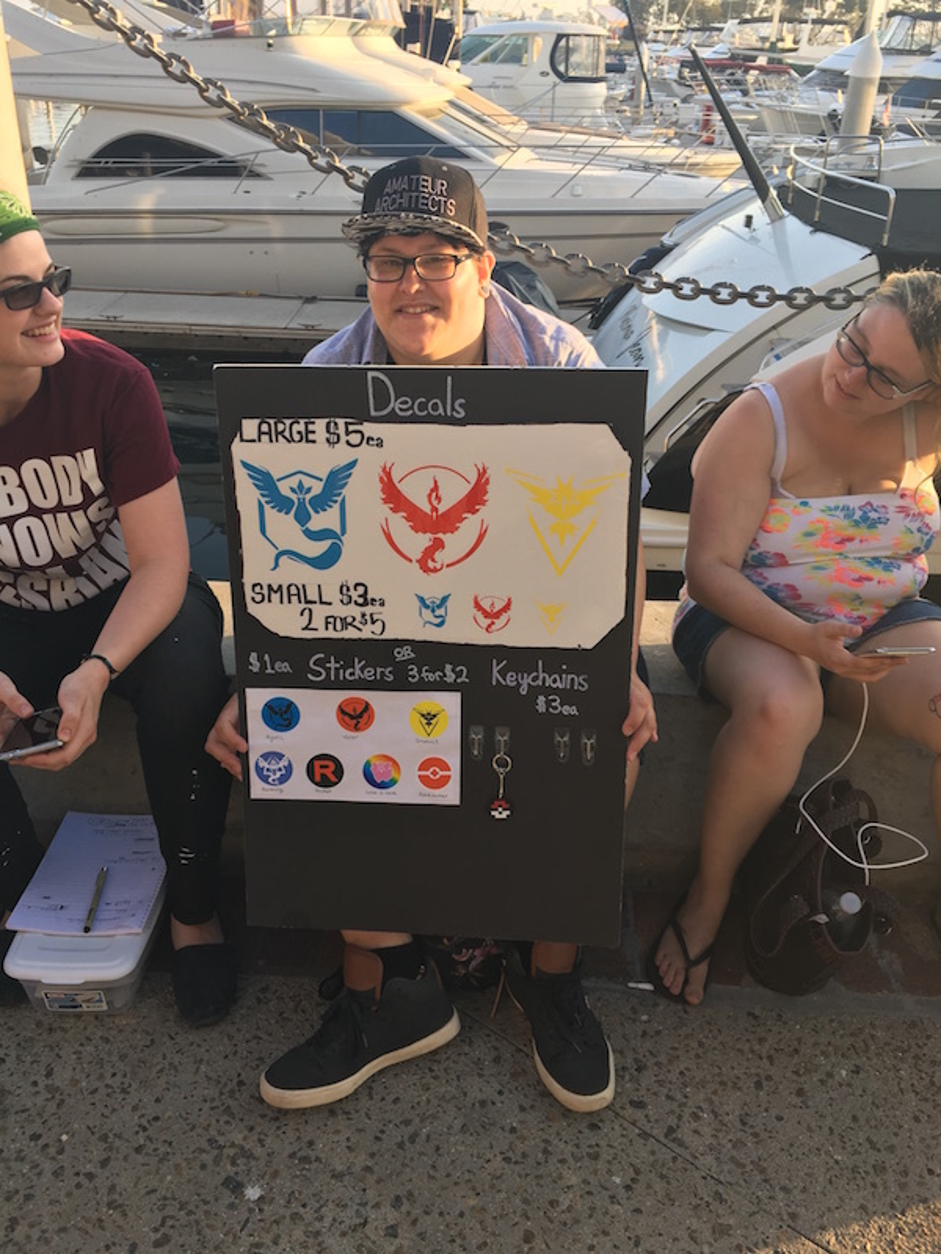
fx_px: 1051
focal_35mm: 29
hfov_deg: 48.2
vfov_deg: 61.7
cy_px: 627
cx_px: 470
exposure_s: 1/165
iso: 25
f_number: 2.2
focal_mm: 4.15
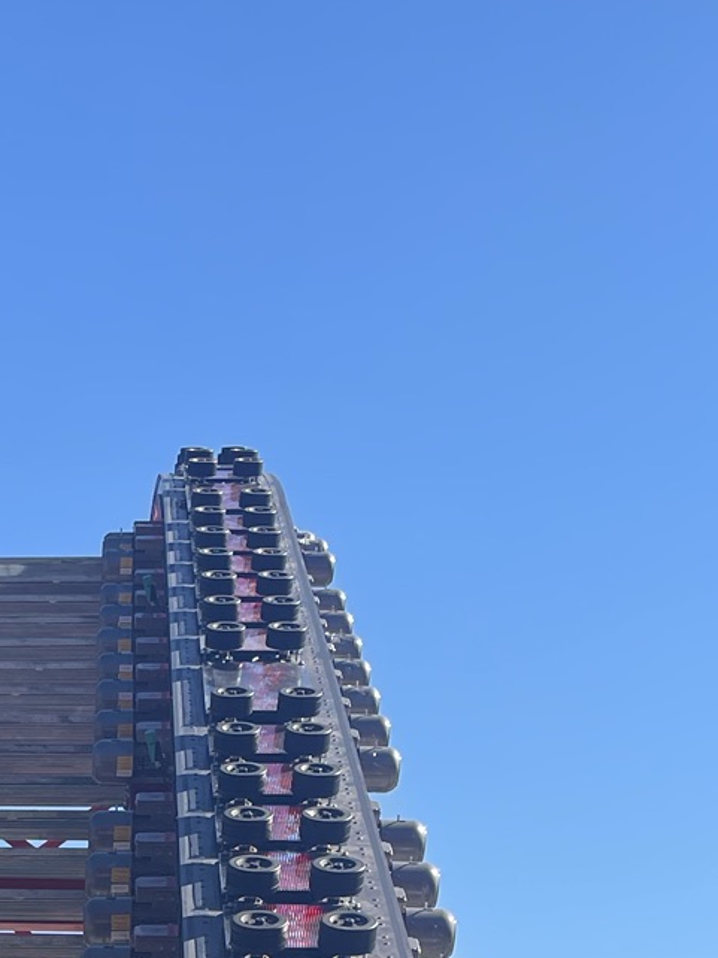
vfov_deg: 21.2
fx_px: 2242
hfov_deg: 17.0
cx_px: -252
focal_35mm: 81
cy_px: 1341
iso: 32
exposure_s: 1/2092
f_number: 1.6
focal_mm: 4.2
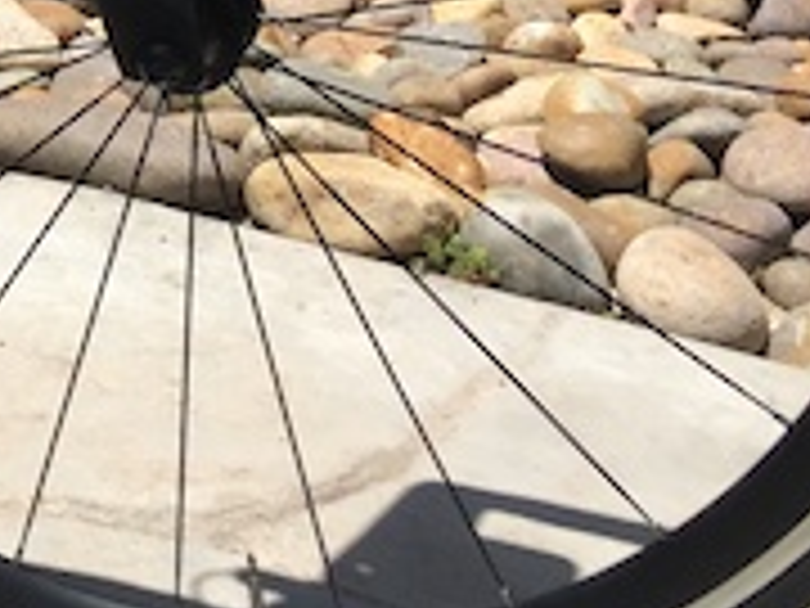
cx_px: -648
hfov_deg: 13.7
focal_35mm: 129
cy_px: -401
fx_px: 3019
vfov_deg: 10.9
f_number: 2.2
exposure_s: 1/2198
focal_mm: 4.15
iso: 32
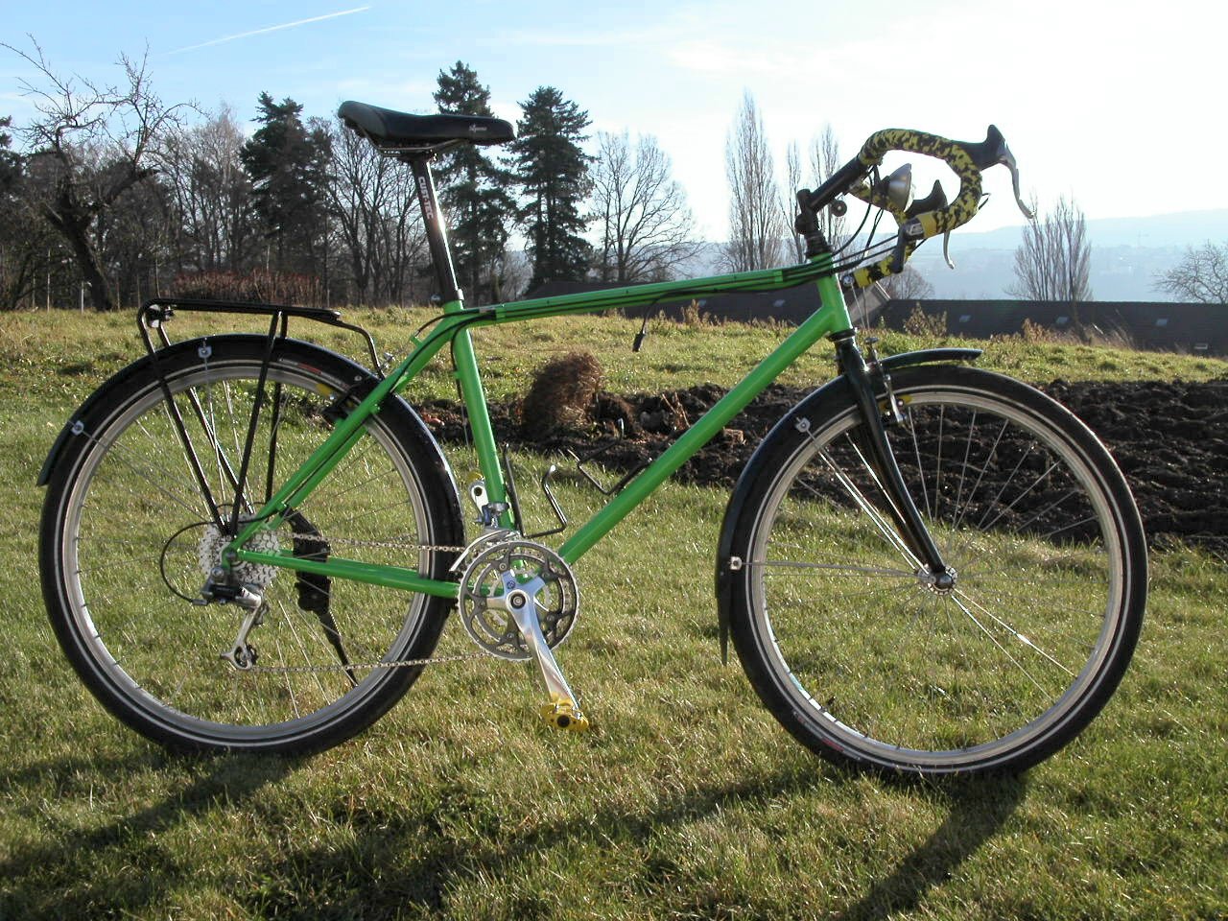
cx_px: 614
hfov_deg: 49.0
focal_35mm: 38
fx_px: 1348
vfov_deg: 37.7
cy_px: 460
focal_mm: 7.8
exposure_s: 1/250
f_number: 8
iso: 100
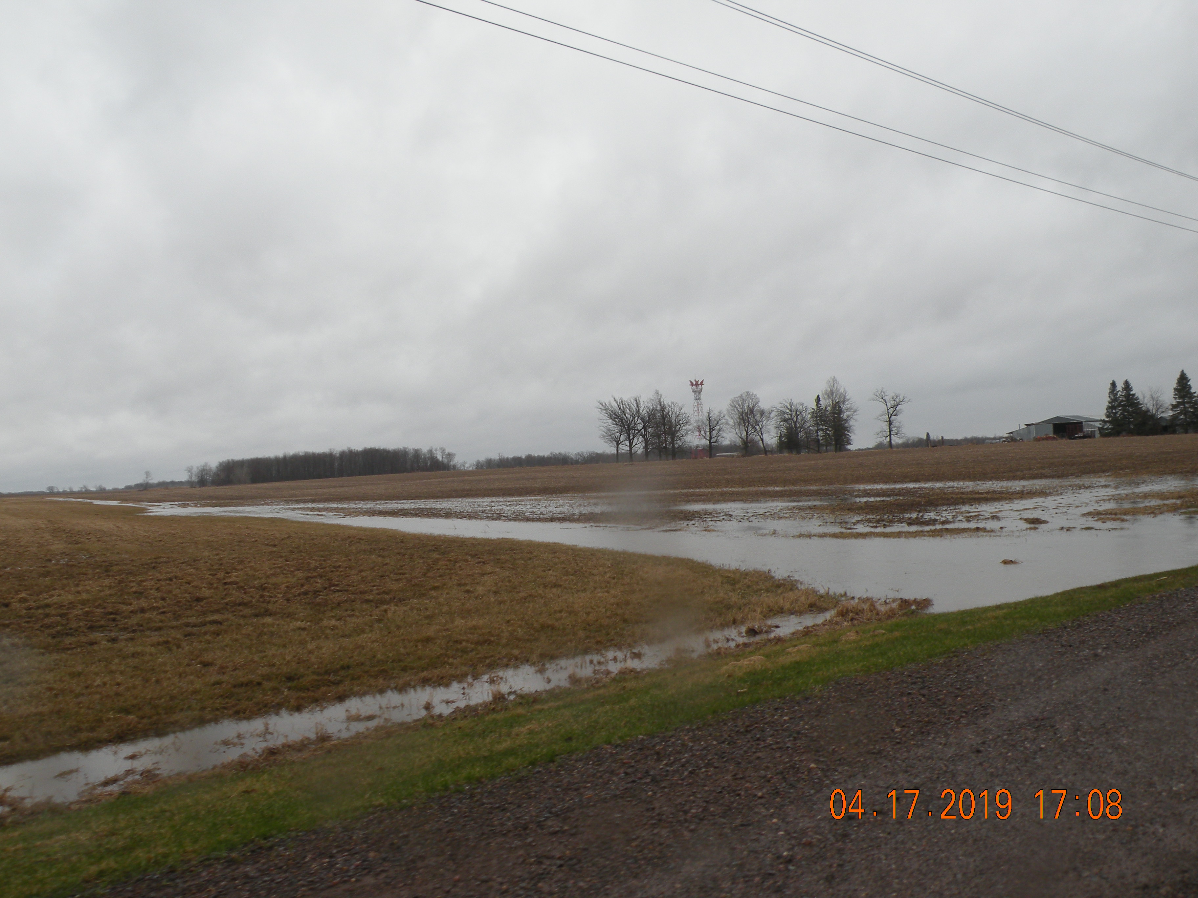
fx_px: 1142
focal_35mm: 33
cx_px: 599
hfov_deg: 55.4
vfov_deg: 42.9
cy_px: 449
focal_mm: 5.8
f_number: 4
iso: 64
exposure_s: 1/74.6
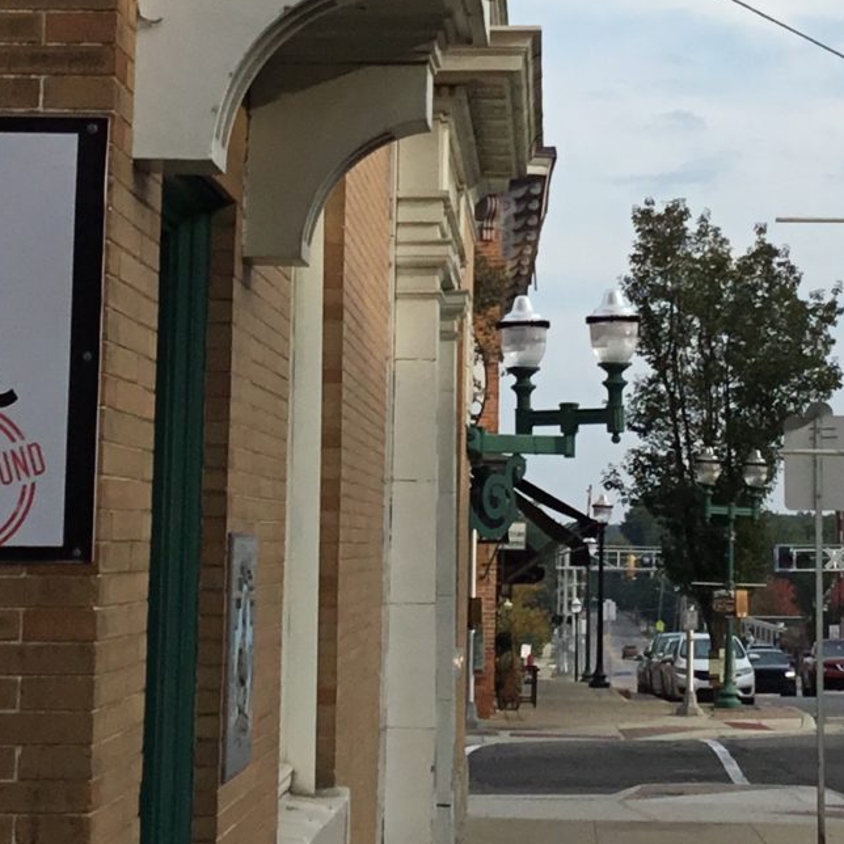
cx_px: 494
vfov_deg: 15.9
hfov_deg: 16.0
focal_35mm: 109
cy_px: 151
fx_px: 3007
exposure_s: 1/970
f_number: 2.4
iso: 25
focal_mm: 3.3
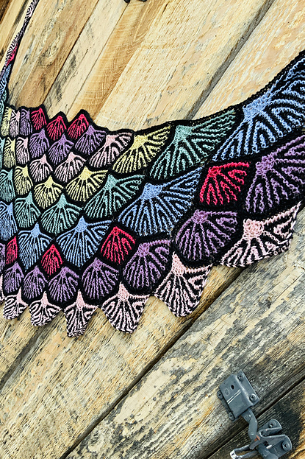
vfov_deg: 60.3
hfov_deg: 42.2
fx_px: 394
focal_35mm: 31
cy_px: 231
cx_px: 136
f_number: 1.8
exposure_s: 1/160
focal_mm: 3
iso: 16
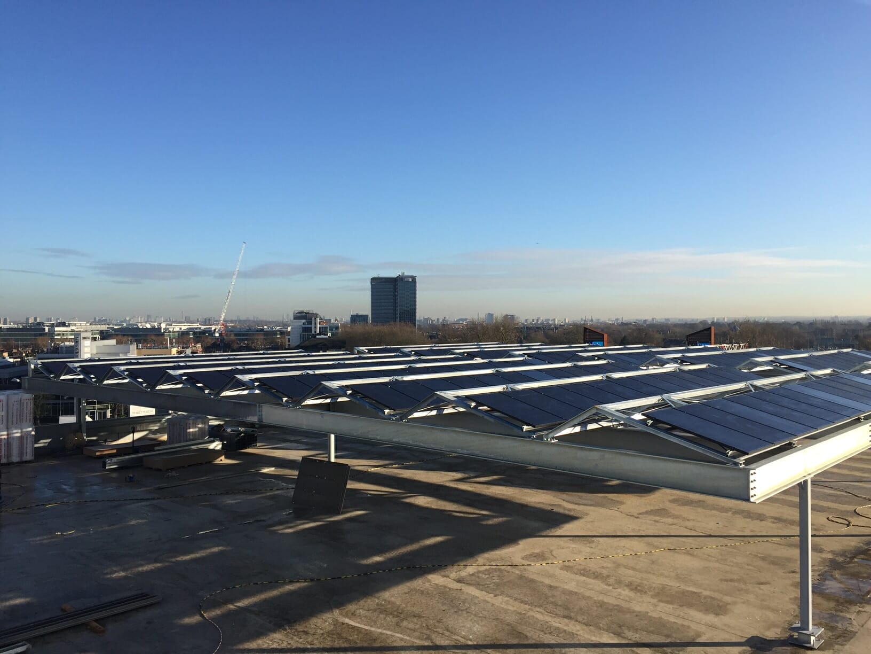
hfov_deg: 61.7
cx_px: 436
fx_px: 730
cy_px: 327
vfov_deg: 48.2
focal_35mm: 29
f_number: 2.2
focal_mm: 4.15
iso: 32
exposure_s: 1/1412
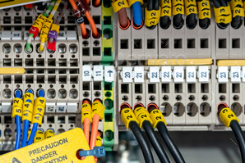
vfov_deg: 13.8
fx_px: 674
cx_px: 24
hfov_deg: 20.2
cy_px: 98
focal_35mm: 99
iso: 1600
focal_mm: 50
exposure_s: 1/100
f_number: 3.2
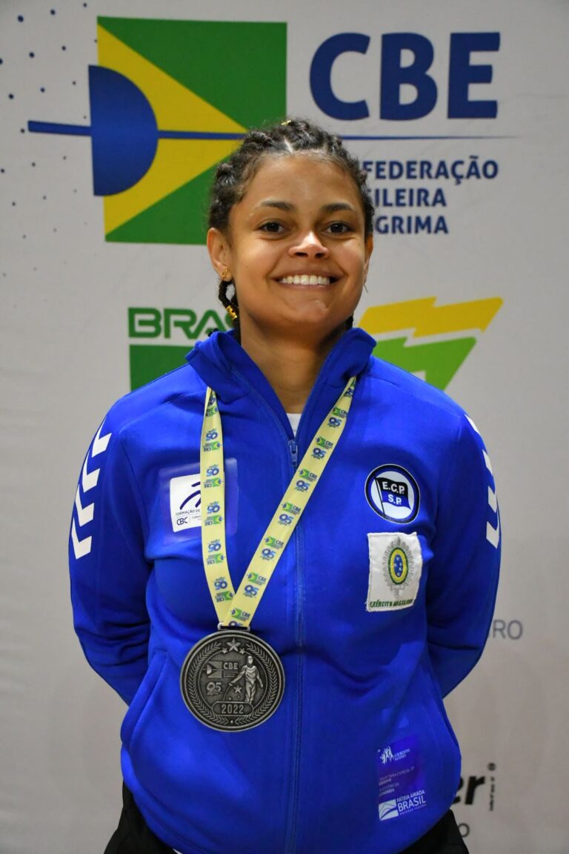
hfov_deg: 29.9
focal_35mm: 45
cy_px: 427
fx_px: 1067
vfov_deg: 43.6
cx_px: 284
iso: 8000
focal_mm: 30
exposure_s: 1/500
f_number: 4
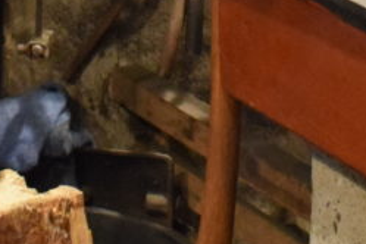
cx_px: 188
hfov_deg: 7.2
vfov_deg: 4.8
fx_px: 2918
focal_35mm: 287
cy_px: -126
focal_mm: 31
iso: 3200
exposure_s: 1/30
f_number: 4.2
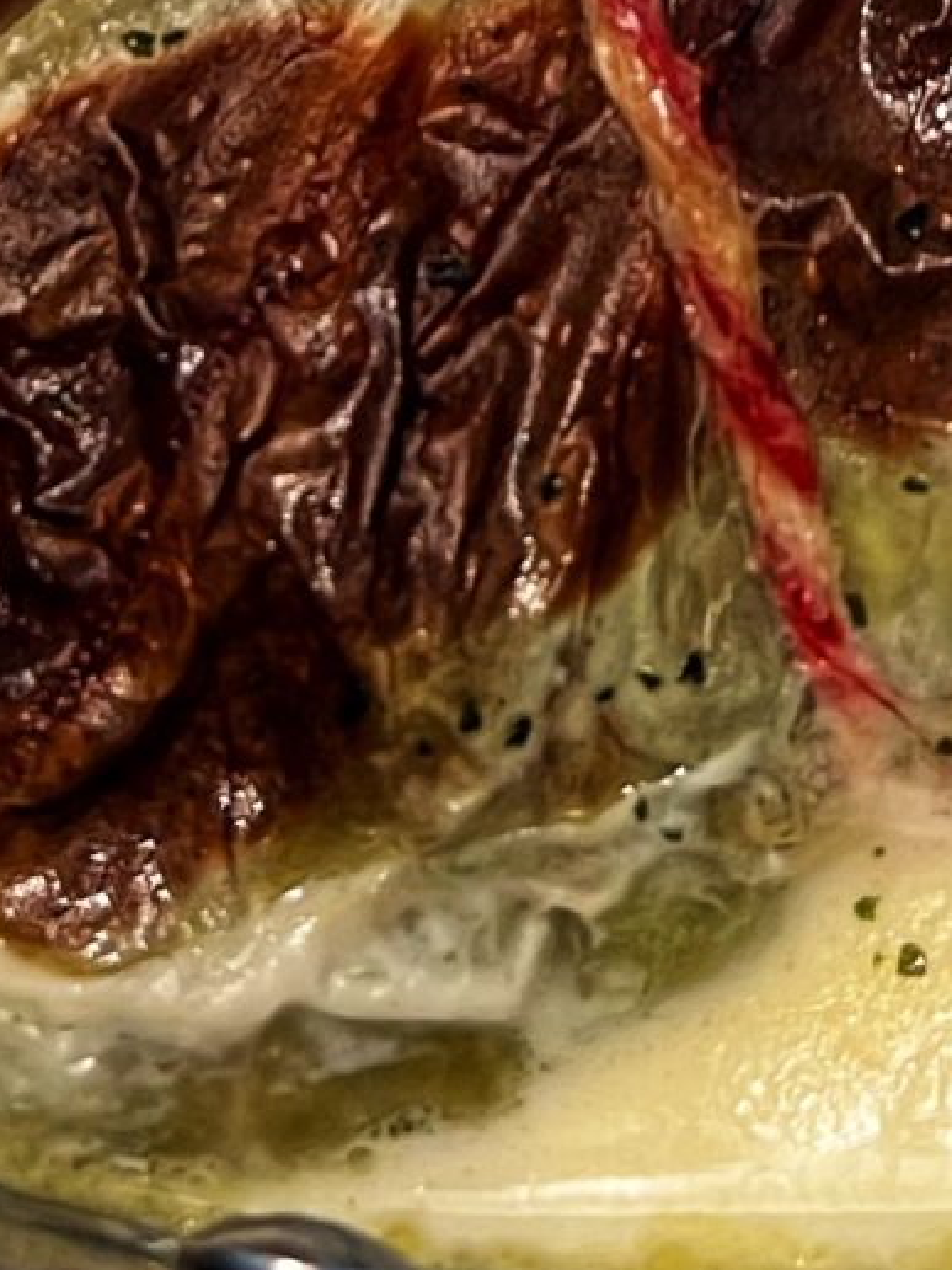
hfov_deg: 11.4
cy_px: -1076
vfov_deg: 13.6
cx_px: 935
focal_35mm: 129
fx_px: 4730
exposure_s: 1/50
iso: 80
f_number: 1.5
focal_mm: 5.7
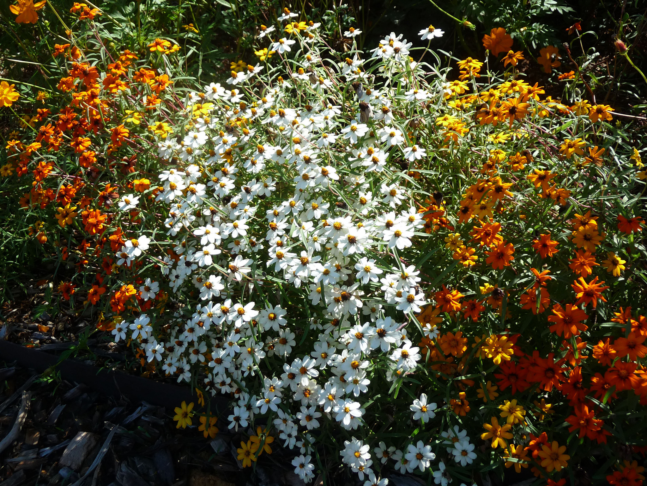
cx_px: 324
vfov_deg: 39.7
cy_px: 243
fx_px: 673
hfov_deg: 51.4
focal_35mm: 36
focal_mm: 6
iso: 100
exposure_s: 1/500
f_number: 3.7
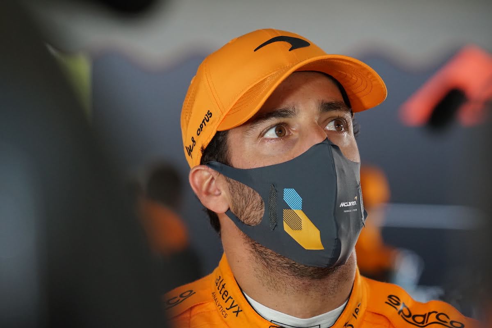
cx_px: 246
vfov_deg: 9.1
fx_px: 2050
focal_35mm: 150
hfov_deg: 13.7
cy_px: 164
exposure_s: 1/160
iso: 2000
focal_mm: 150
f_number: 5
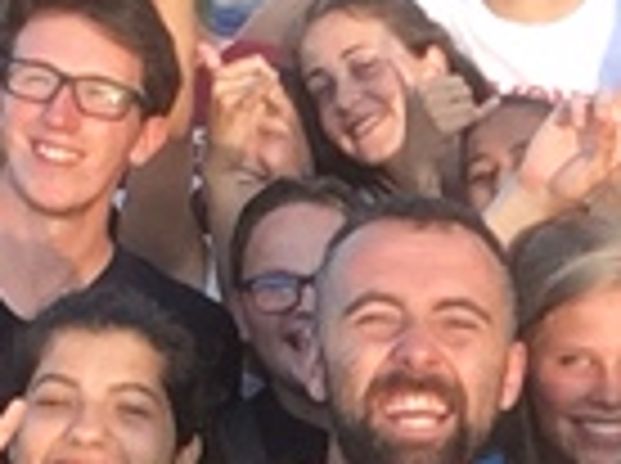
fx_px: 2579
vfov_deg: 10.0
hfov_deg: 13.1
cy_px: 626
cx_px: 864
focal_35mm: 144
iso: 50
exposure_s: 1/183
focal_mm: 2.15
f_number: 2.4
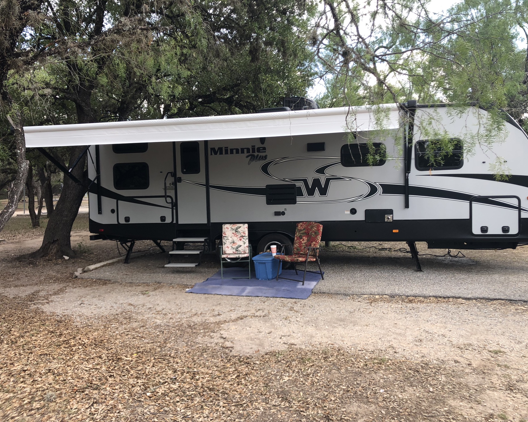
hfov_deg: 58.8
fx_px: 469
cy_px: 215
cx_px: 272
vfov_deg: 48.5
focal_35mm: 30
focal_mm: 3.99
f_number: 1.8
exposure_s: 1/180
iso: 20
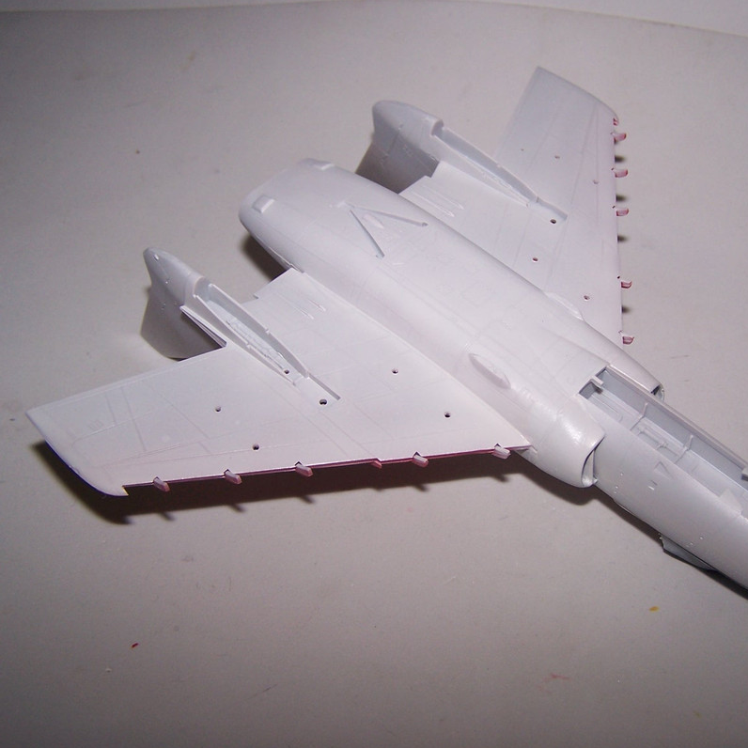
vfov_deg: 37.6
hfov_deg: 37.3
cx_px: 471
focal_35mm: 45
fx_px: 1100
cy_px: 375
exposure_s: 1/60
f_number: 2.8
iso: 80
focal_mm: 6.3
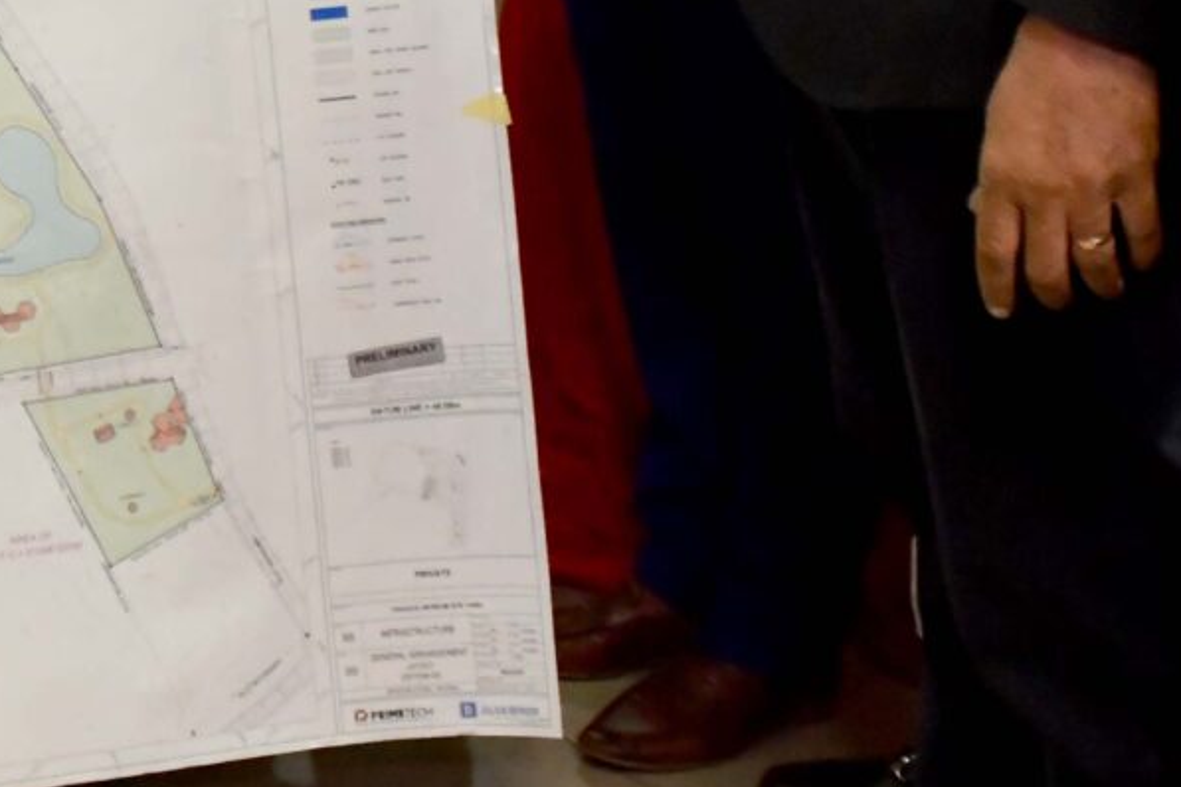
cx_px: -487
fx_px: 3379
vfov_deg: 13.0
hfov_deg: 18.1
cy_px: -72
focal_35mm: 103
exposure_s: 1/160
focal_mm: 24
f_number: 5.6
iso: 5600
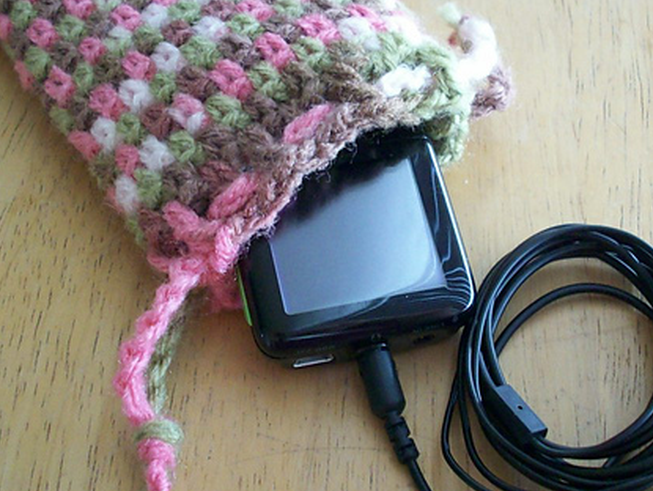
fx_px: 1076
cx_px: 386
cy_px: 212
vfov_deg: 25.7
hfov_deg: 33.7
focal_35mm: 57
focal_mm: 6.2
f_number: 2.8
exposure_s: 1/12.1
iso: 160
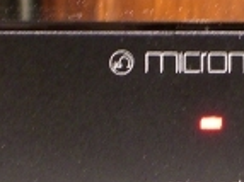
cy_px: 58
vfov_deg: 2.9
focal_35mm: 511
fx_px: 3599
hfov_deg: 3.9
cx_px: 198
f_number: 5.1
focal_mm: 23.7
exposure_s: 1/2
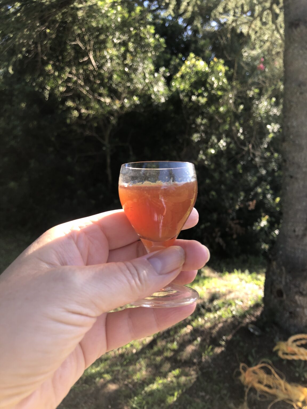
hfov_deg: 49.7
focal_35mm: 28
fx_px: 331
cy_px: 204
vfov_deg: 63.4
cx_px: 154
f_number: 1.8
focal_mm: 3.99
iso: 20
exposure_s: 1/178
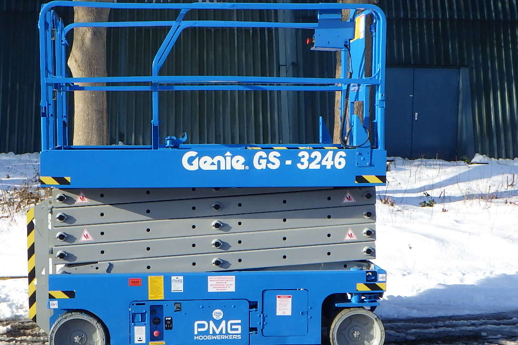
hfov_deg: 36.2
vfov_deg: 24.6
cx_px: 221
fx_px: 791
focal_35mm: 55
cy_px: 192
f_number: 4.2
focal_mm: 5
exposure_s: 1/500
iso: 125
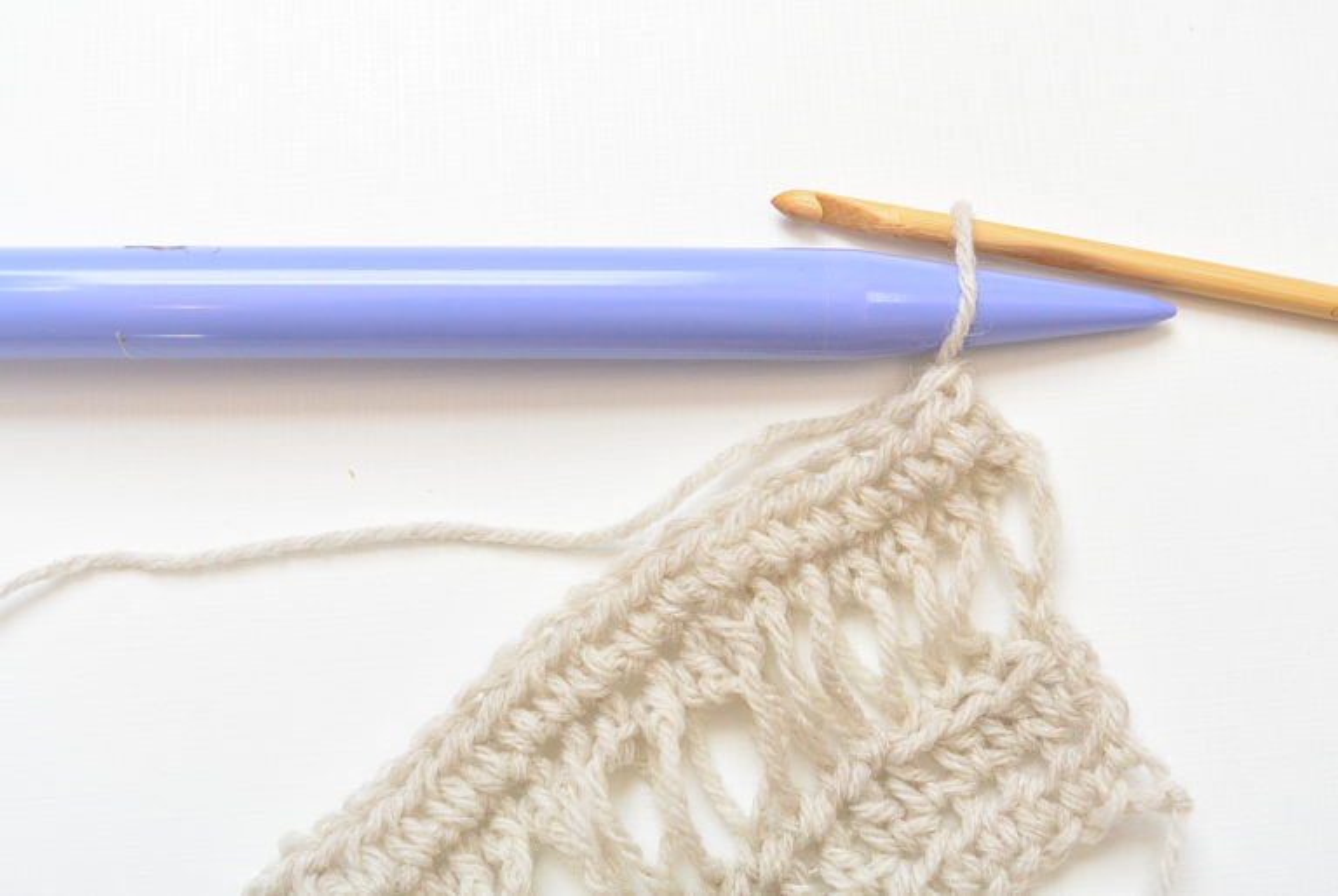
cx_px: 669
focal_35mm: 39
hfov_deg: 49.5
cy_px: 448
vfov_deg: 34.3
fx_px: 1451
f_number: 4
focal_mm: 14.5
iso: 1100
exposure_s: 1/125
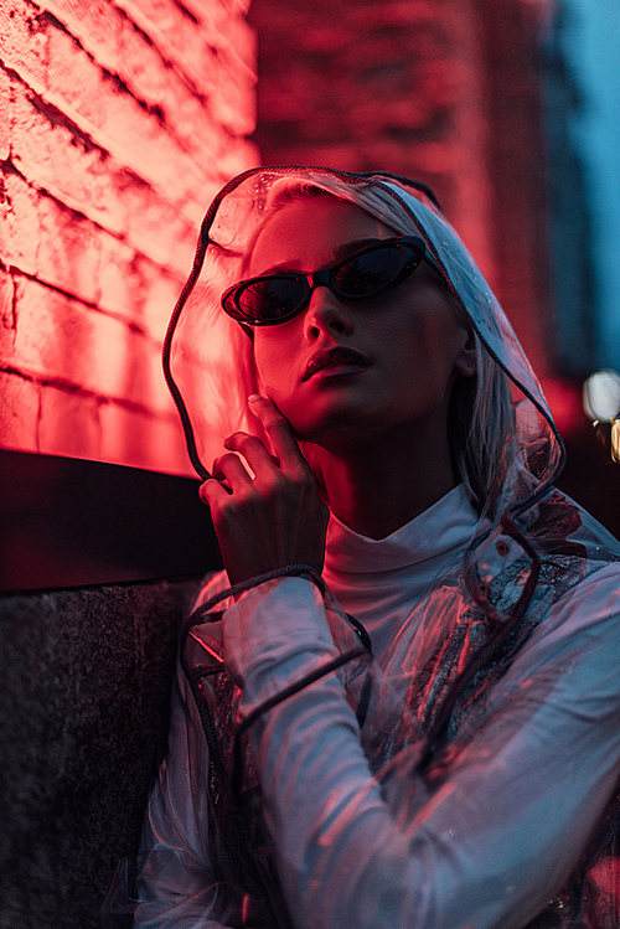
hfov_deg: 27.0
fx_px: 1290
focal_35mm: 50
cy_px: 464
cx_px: 310
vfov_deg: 39.6
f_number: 1.8
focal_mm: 50
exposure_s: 1/200
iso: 800
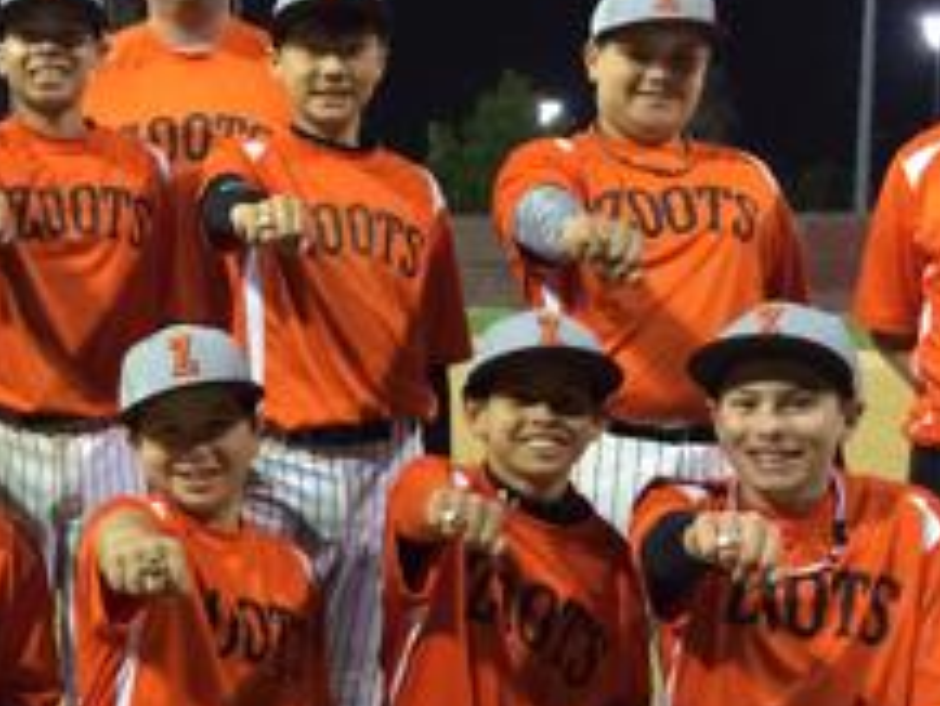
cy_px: 420
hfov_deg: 22.5
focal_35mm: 83
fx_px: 2255
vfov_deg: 17.8
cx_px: -39
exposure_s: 1/30
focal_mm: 4.12
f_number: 2.2
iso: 320
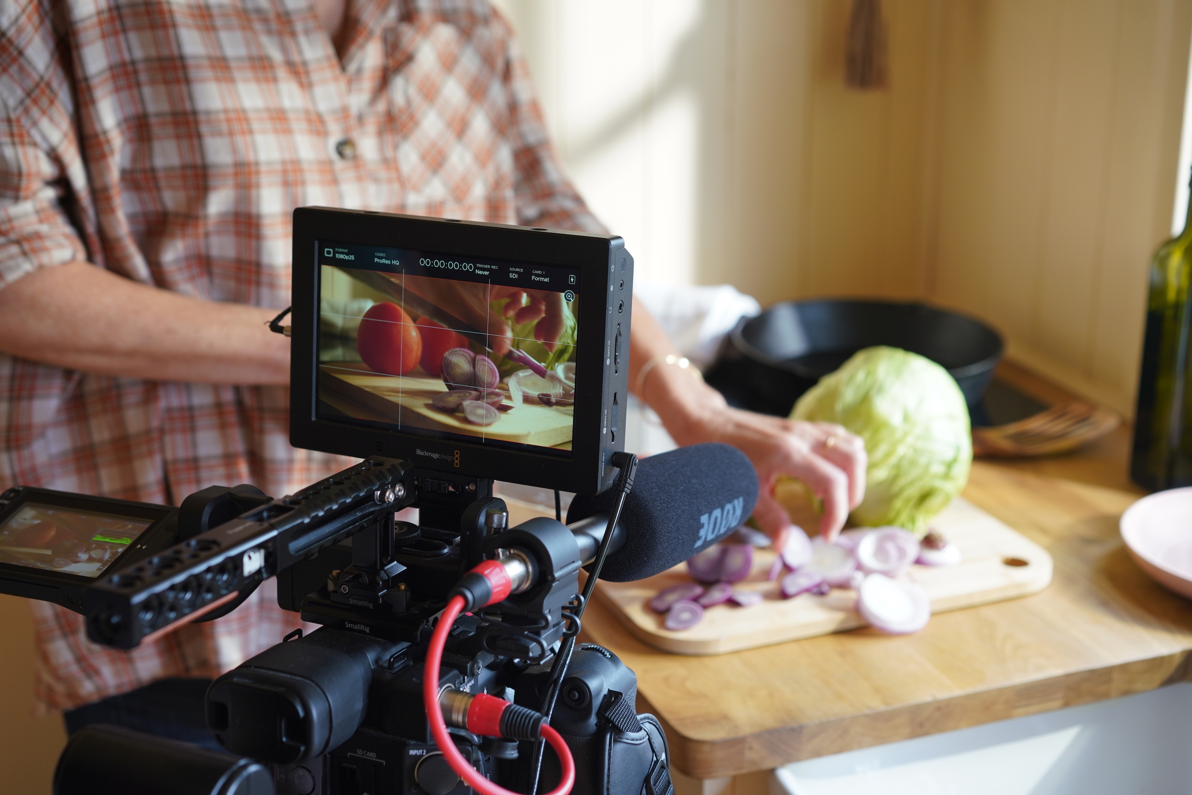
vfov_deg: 24.6
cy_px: 398
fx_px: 1821
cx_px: 596
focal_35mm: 55
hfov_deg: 36.2
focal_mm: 55
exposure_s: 1/60
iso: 250
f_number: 4
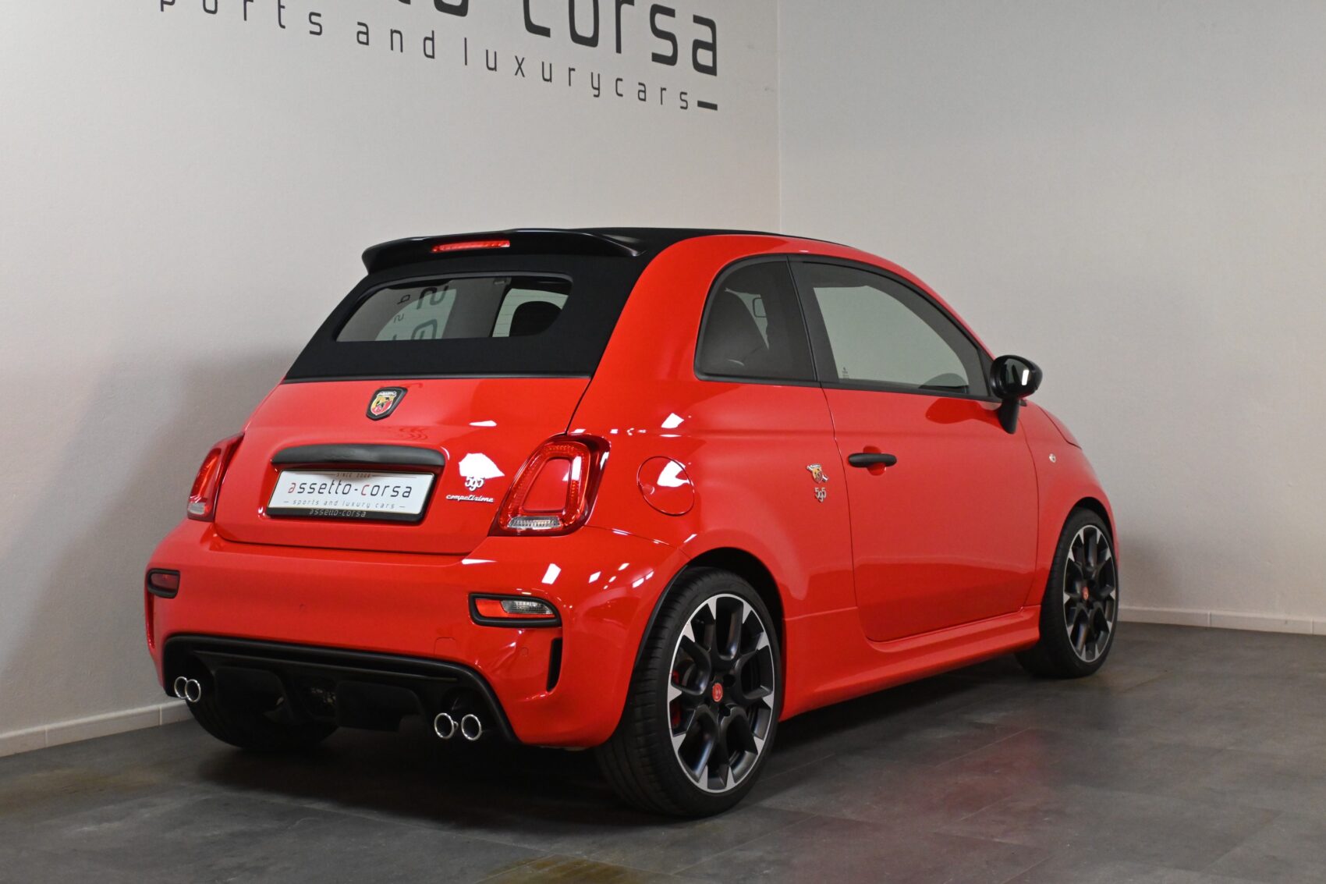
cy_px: 442
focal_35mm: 45
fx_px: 1657
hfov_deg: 43.6
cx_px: 663
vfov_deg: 29.9
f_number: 4.8
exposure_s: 1/80
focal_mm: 30
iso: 3200
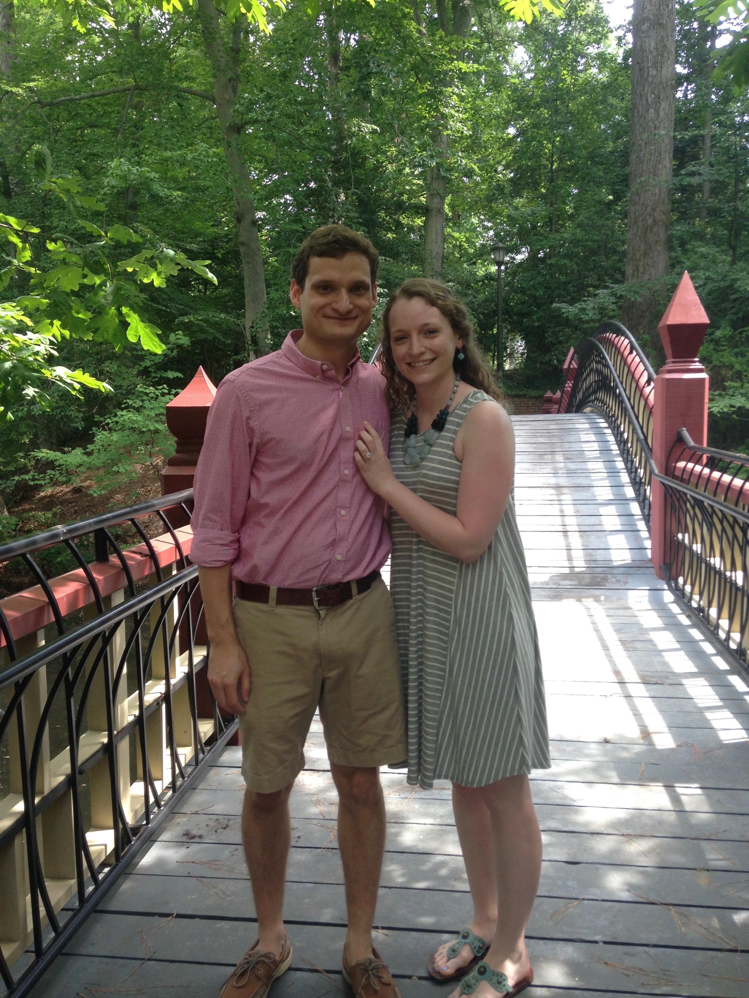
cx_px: 374
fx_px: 952
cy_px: 499
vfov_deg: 55.4
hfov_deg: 42.9
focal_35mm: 33
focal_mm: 4.12
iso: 64
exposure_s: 1/120
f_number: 2.4
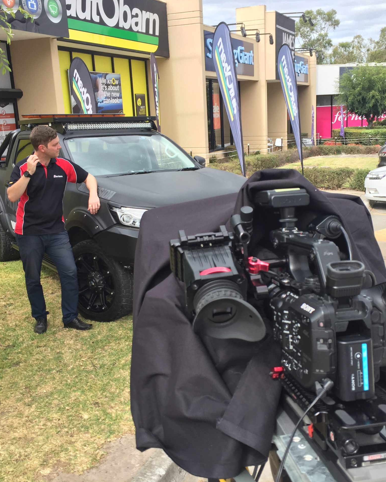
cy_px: 242
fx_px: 543
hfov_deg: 39.1
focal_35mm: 38
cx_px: 216
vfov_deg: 47.9
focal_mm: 4.15
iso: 32
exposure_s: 1/775
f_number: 2.2
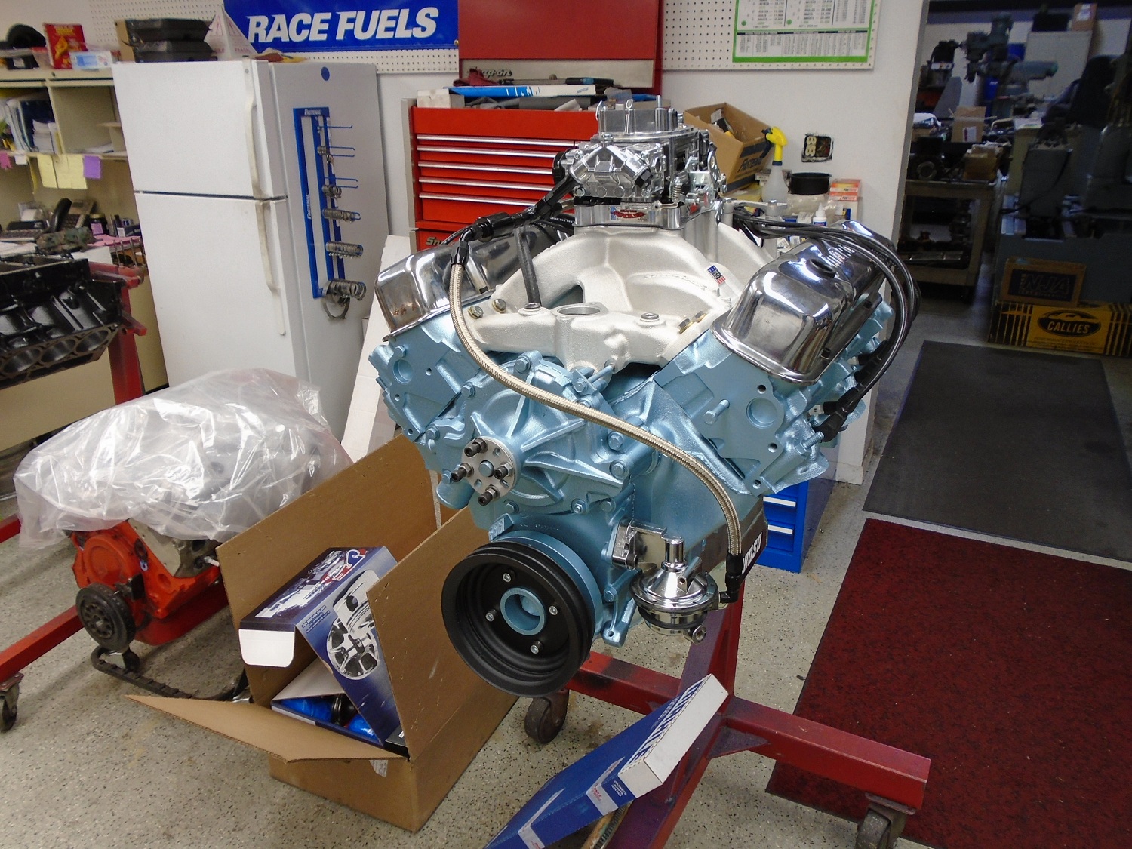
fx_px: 850
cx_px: 566
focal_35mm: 26
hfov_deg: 67.3
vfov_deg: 53.1
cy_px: 424
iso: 100
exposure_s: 1/30
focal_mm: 4.6
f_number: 3.2
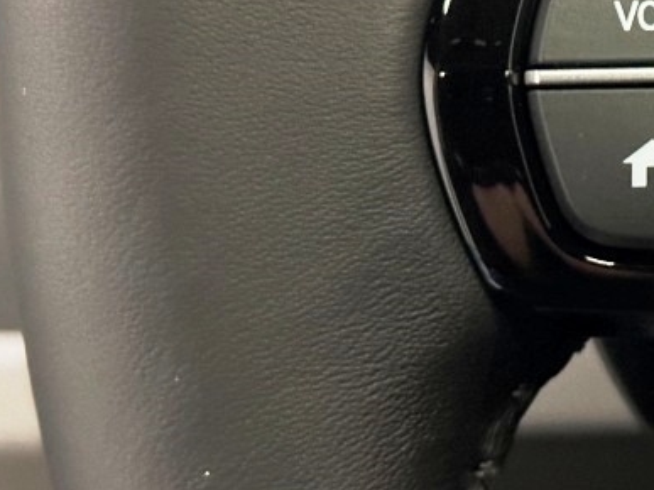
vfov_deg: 11.5
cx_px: 847
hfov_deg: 14.8
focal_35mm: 127
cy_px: -7
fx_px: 2399
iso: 640
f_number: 1.78
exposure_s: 1/24
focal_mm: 6.86
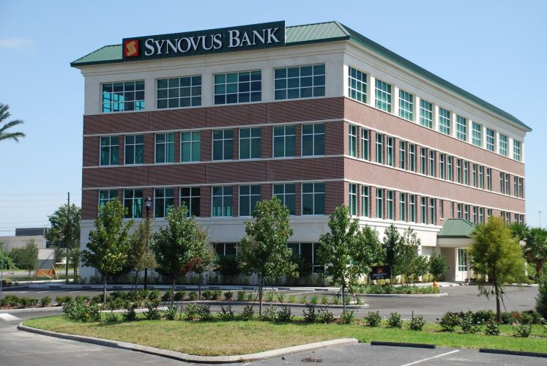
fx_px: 913
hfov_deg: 33.4
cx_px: 274
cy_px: 183
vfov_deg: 22.7
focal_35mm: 60
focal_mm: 40
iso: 100
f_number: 5.6
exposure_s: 1/125
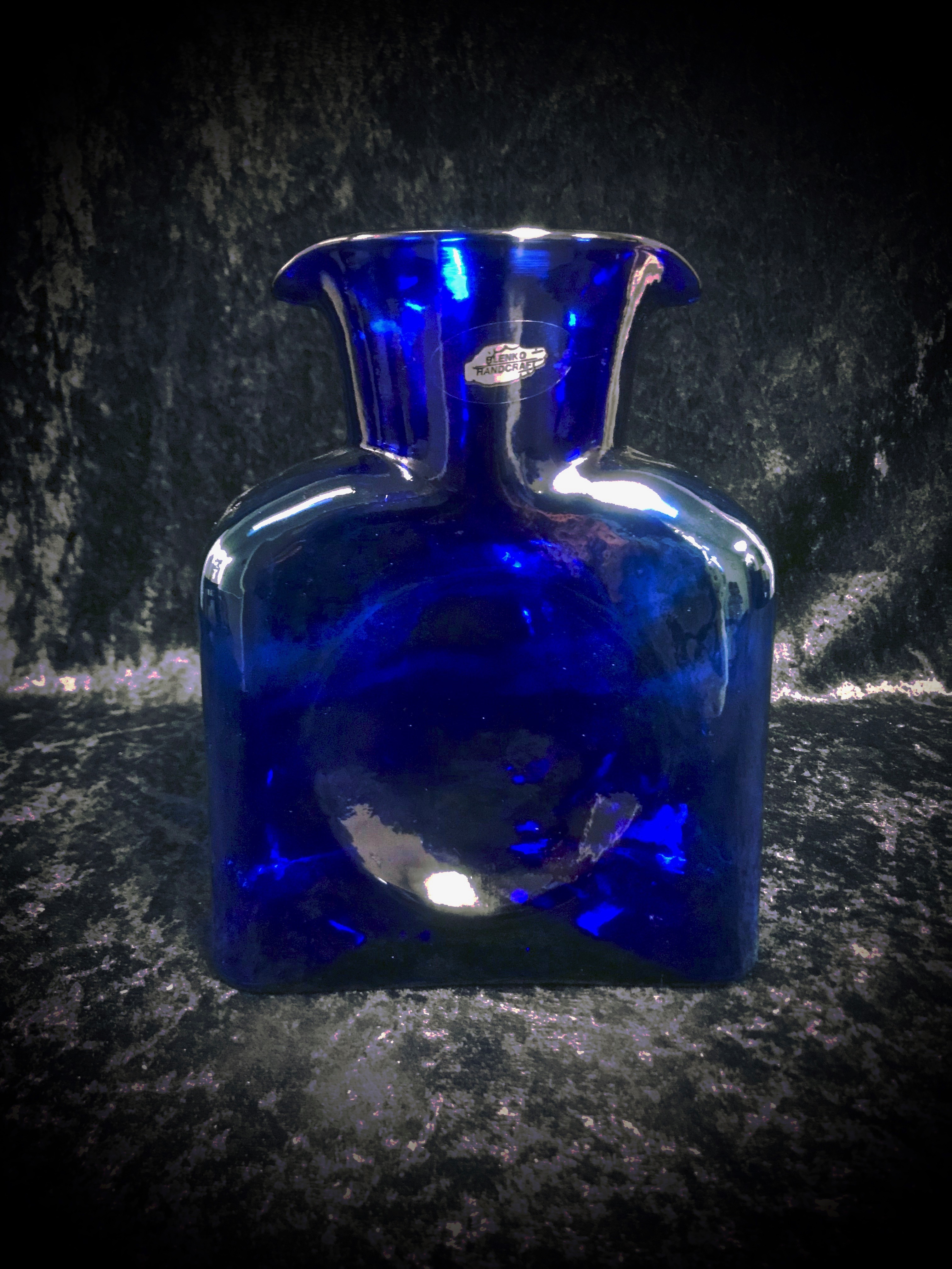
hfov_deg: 49.7
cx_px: 476
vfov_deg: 63.4
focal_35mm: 28
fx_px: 1027
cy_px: 634
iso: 250
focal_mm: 3.99
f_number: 1.8
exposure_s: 1/4
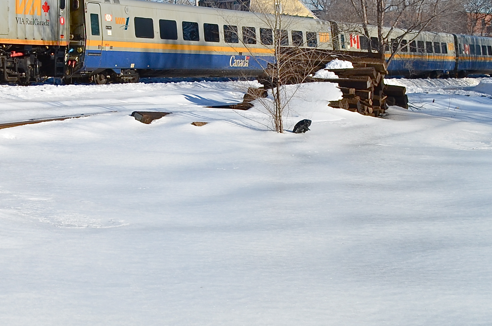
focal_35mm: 56
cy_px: 47
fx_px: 764
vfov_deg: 23.6
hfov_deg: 33.9
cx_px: 55
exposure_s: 1/1000
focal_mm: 18
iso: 250
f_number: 8
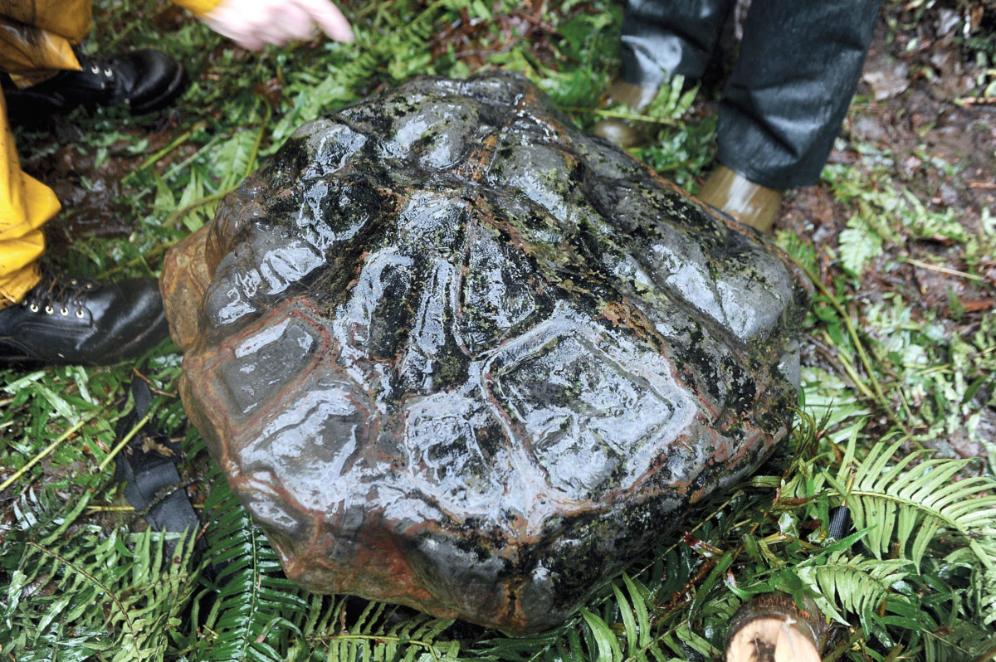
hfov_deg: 54.5
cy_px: 331
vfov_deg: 37.8
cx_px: 498
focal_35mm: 35
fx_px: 968
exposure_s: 1/80
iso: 1600
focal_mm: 35
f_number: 4.5
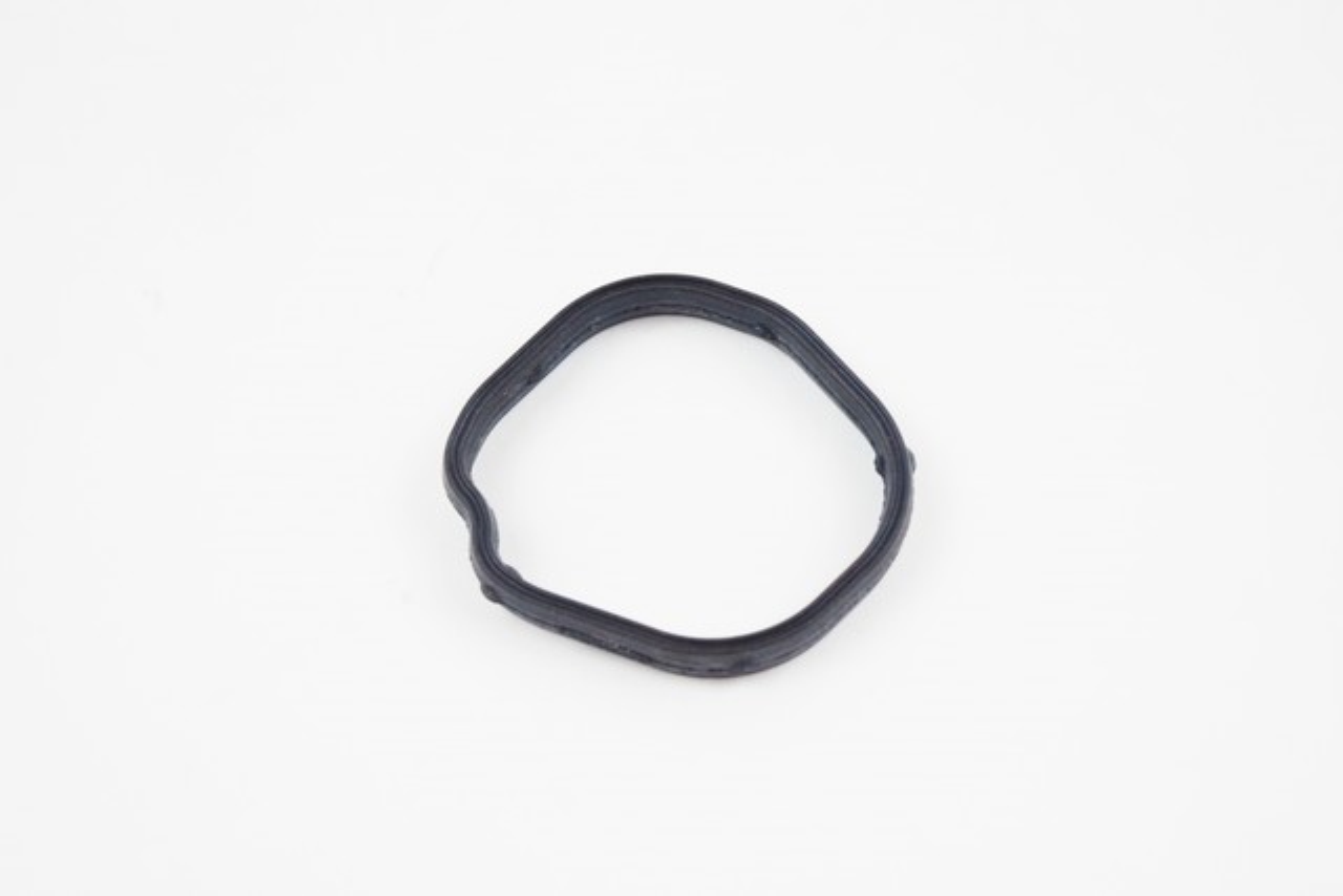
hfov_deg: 24.6
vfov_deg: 16.6
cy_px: 448
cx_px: 672
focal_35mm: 82
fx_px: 3078
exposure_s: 1/60
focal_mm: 55
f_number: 5.6
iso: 1600
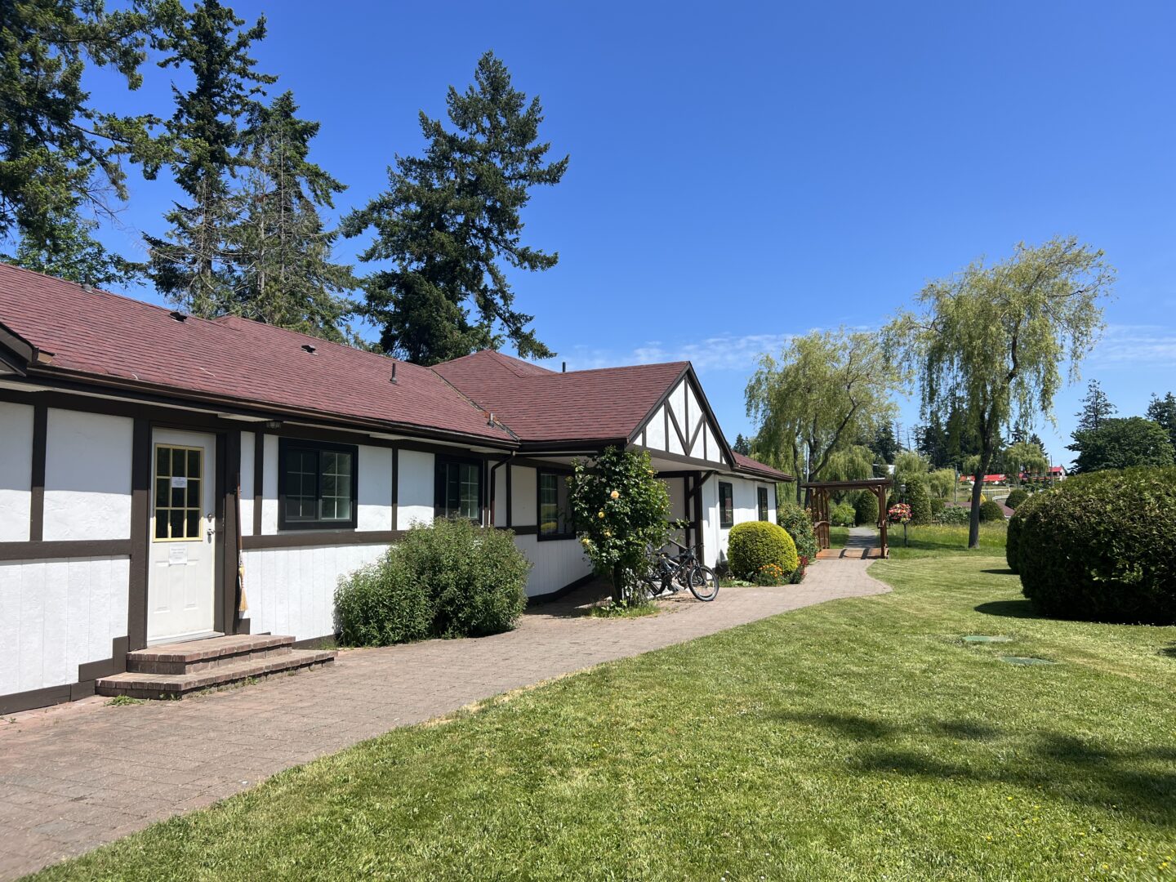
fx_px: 883
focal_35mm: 26
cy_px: 441
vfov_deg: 53.1
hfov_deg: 67.3
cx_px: 588
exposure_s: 1/3831
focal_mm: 5.7
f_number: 1.5
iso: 50
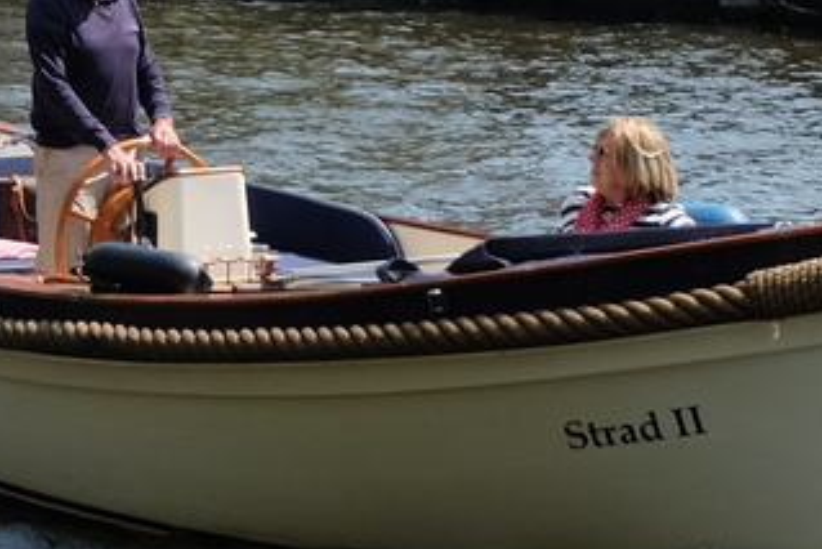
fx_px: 4865
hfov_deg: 9.3
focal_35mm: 213
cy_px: -634
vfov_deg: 6.2
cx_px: -582
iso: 400
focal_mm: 28.2
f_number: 7.1
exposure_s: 1/450
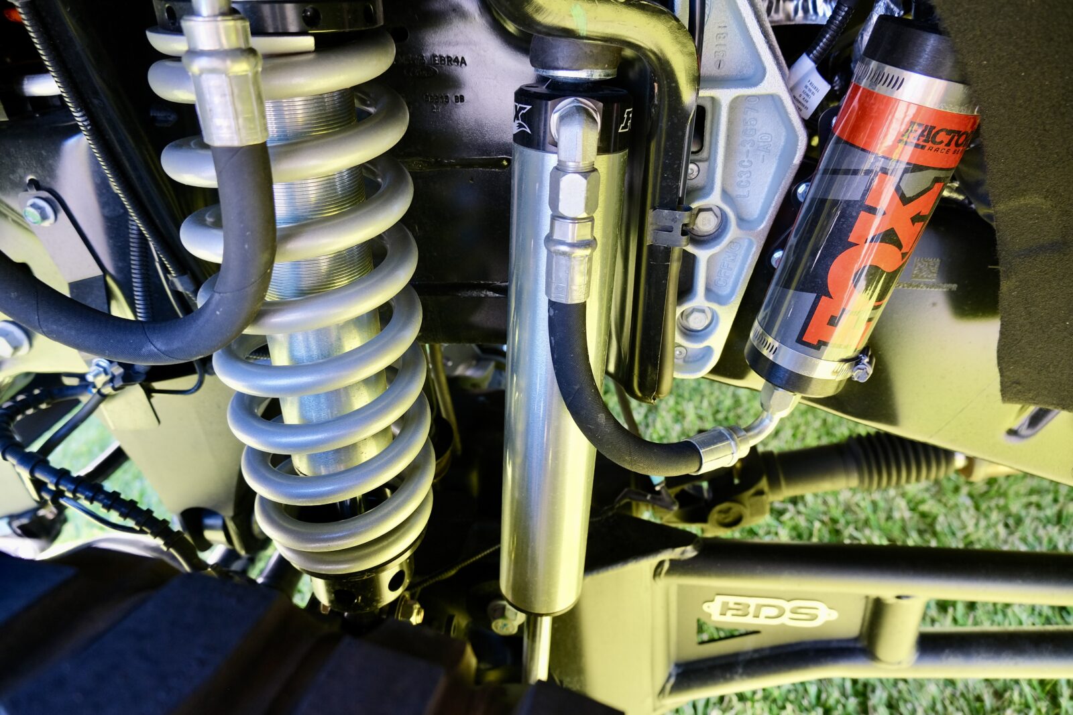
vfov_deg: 55.1
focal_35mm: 23
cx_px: 536
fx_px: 686
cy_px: 358
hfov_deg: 76.1
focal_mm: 15.6
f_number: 3.5
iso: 400
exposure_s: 1/42
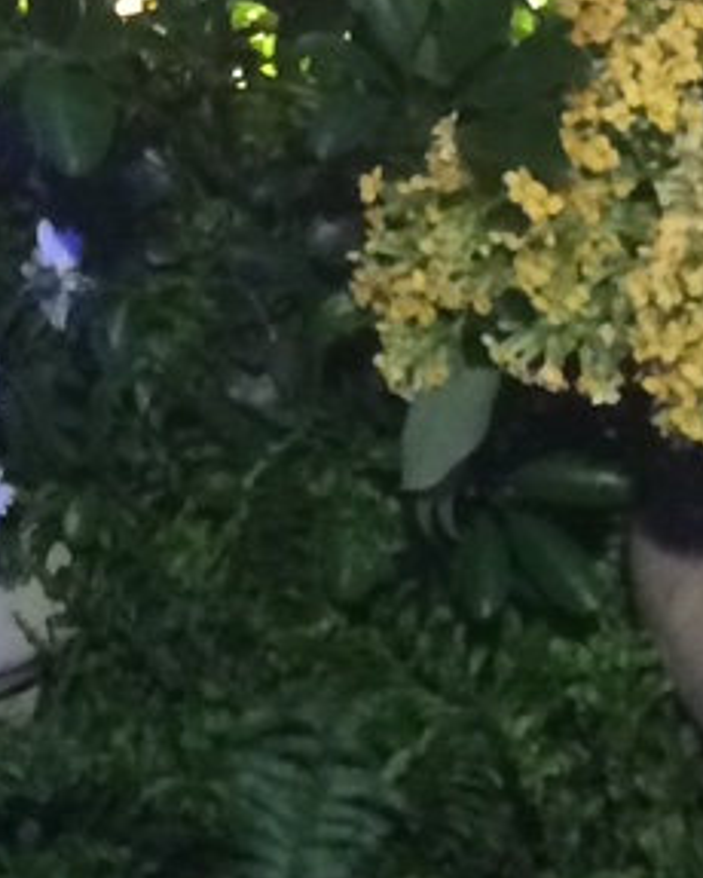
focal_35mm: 202
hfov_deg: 7.0
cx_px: -1213
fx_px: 5248
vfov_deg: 8.5
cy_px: -1438
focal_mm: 4.15
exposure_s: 1/15
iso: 250
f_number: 2.2
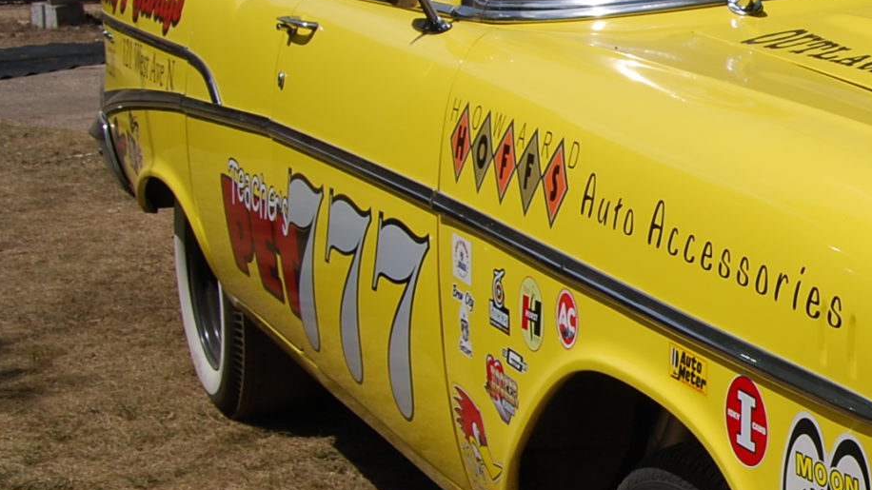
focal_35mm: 88
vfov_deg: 13.7
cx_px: 1169
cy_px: 270
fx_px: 2034
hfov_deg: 21.6
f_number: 10
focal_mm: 20
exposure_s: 1/400
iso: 100
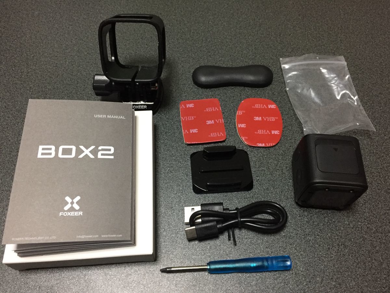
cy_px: 146
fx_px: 327
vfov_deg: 48.2
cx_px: 195
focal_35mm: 29
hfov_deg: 61.7
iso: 250
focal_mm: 4.15
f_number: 2.2
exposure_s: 1/24
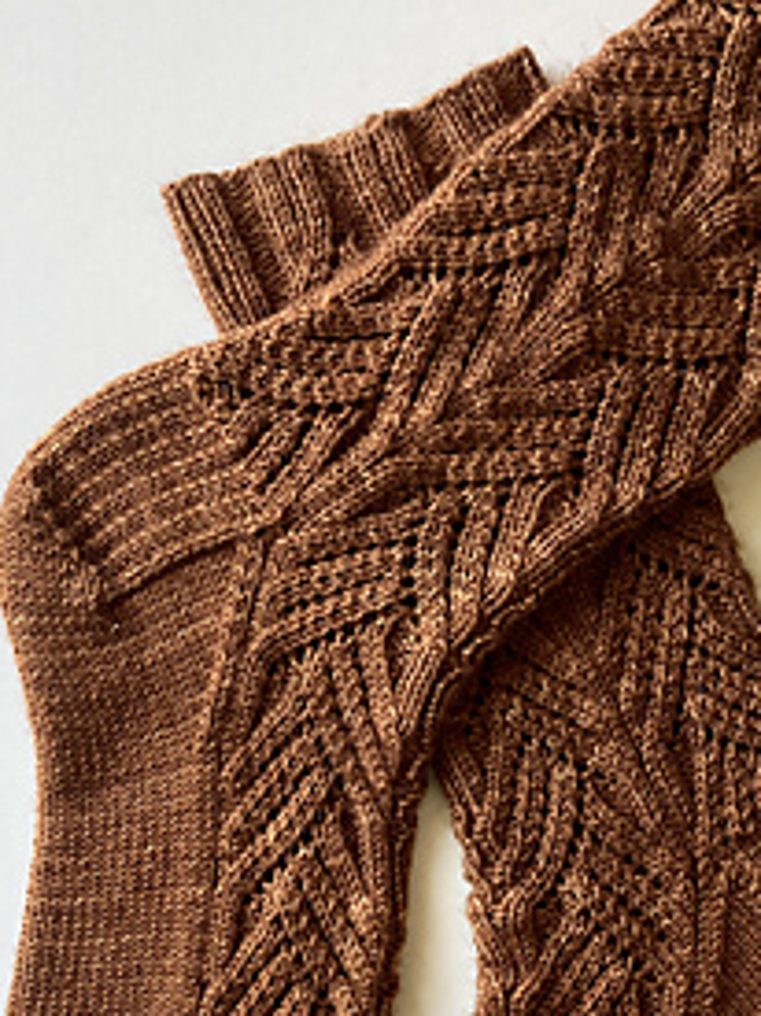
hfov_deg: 28.4
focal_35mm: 51
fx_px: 1496
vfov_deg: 36.6
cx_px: 501
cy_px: 768
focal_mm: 3.99
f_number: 1.8
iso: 160
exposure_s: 1/60
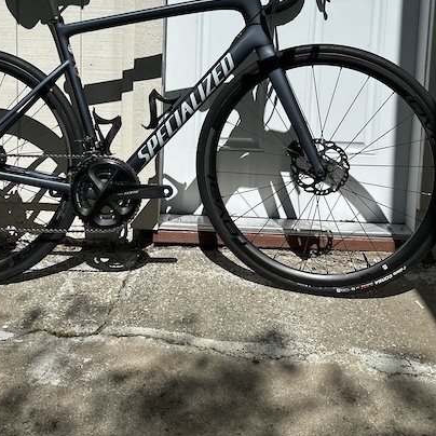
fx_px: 598
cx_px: 156
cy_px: 78
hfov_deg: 39.7
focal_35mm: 42
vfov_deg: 38.3
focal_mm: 6.86
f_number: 1.78
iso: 80
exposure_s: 1/8929
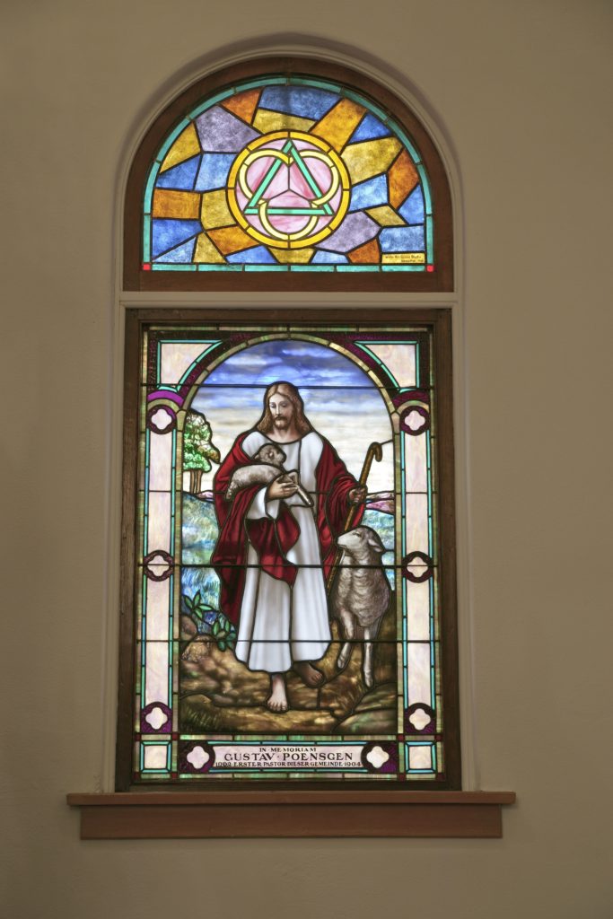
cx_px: 306
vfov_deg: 33.4
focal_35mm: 60
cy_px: 460
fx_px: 1532
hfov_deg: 22.6
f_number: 5.6
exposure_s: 1/6
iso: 100
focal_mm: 60
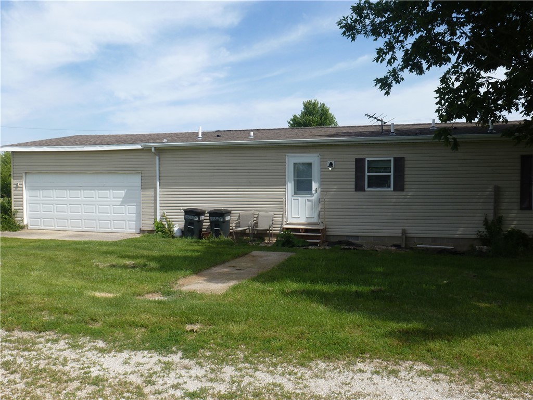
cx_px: 266
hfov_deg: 63.4
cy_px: 200
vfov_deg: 49.7
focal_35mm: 28
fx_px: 431
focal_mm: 5
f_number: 4.5
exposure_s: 1/500
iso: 100
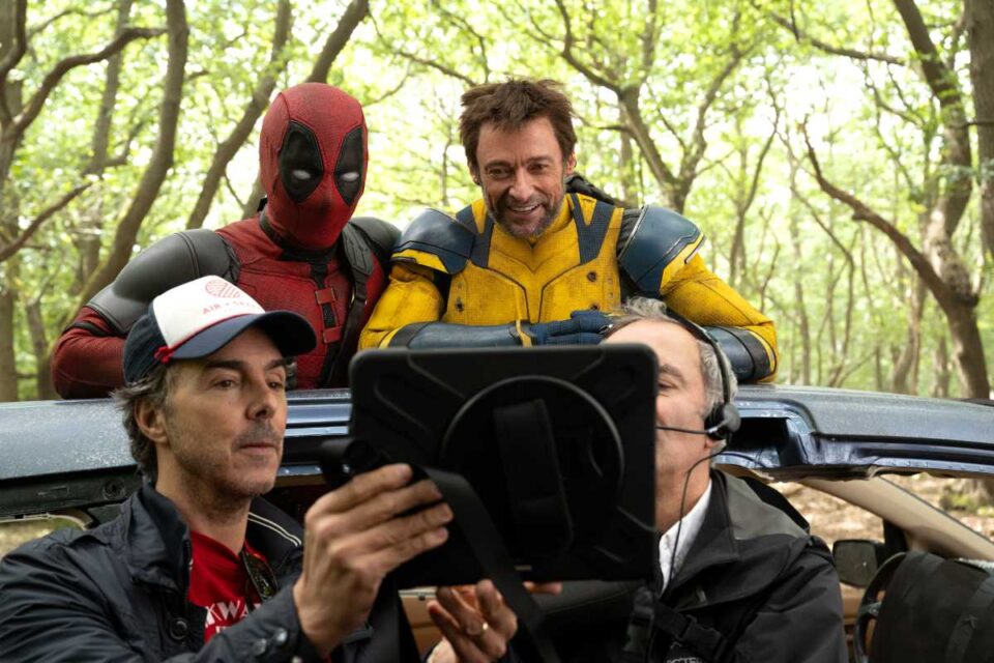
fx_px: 1132
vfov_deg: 32.6
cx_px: 497
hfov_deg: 47.4
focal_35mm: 41
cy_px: 332
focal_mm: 41
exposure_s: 1/320
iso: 1600
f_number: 5
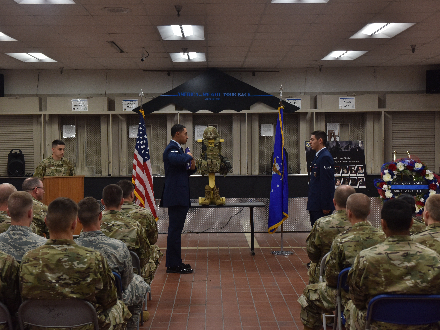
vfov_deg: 25.7
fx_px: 724
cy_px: 165
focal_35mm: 57
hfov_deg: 33.8
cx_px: 215
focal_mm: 52
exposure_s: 1/60
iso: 500
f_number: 5.6
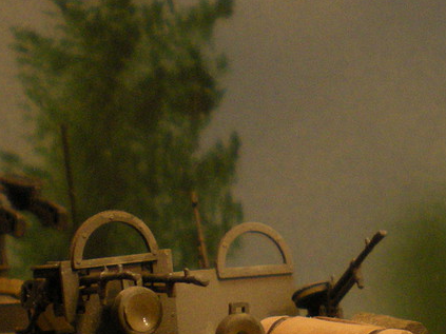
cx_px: 309
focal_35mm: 115
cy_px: 465
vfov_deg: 12.4
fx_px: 1481
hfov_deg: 17.1
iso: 200
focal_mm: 6.3
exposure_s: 1/49.3
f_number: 3.1
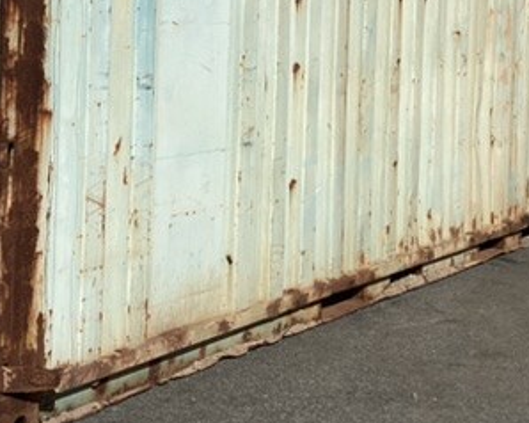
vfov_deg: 22.7
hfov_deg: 28.9
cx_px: 170
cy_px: 23
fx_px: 1017
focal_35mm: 65
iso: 25
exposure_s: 1/3704
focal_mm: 3.3
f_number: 2.4
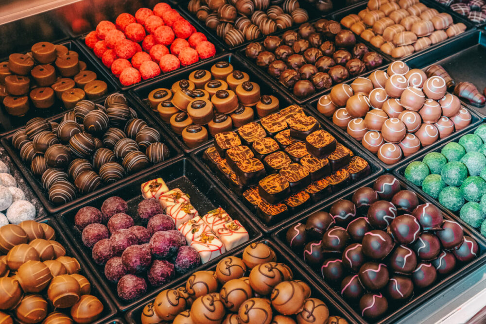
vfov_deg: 36.9
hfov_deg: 53.1
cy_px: 162
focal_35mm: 36
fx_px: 486
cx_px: 243
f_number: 5
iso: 2500
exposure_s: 1/125
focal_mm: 24.3
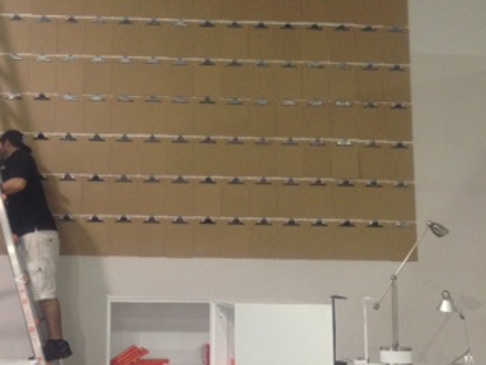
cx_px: 147
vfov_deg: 22.2
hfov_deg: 29.1
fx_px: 927
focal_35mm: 66
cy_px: 129
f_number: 2.4
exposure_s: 1/20
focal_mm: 4.12
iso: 160
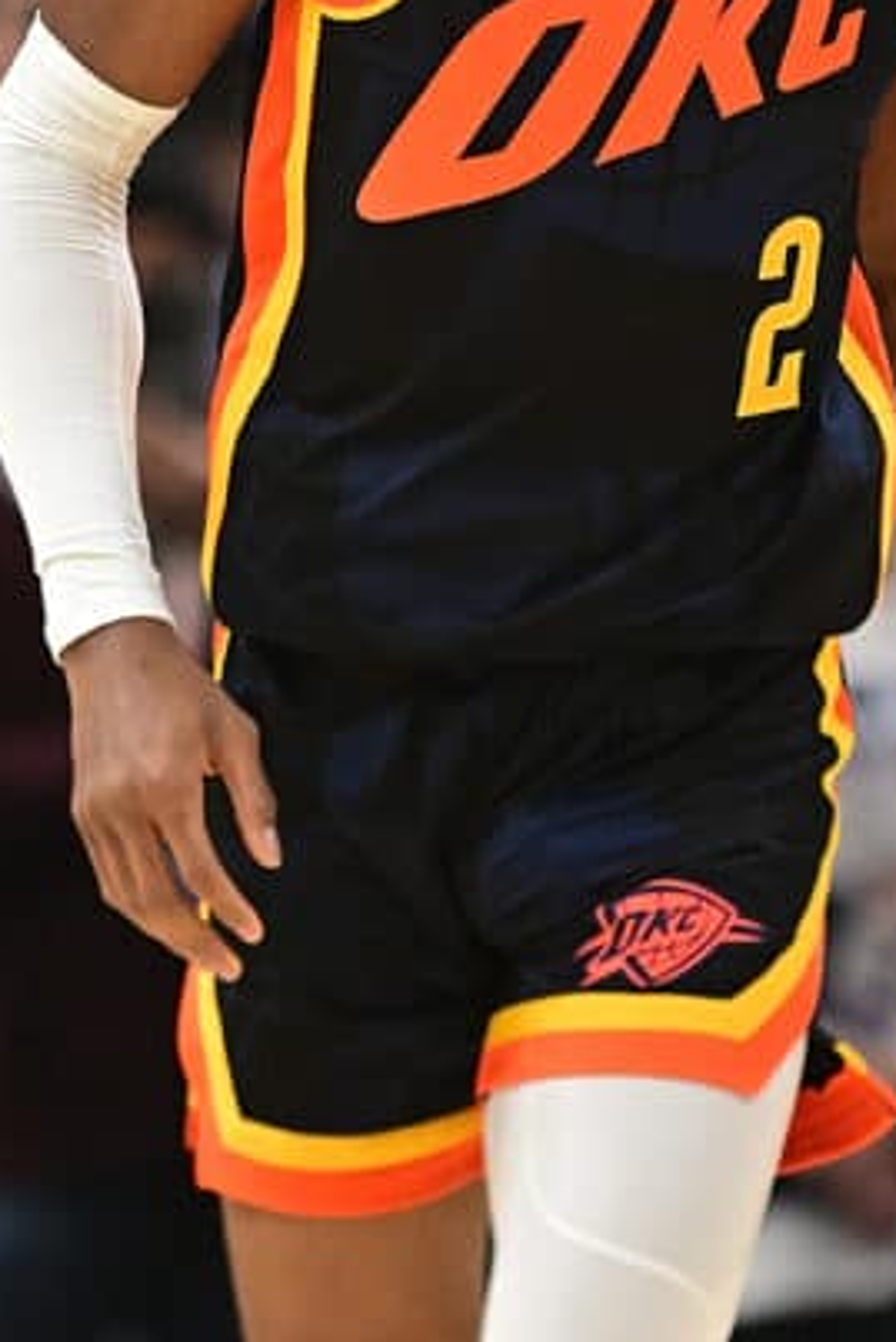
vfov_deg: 1.8
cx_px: 679
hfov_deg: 1.2
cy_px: 218
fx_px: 42632
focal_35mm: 1143
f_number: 2.8
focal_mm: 300
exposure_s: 1/1250
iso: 2500
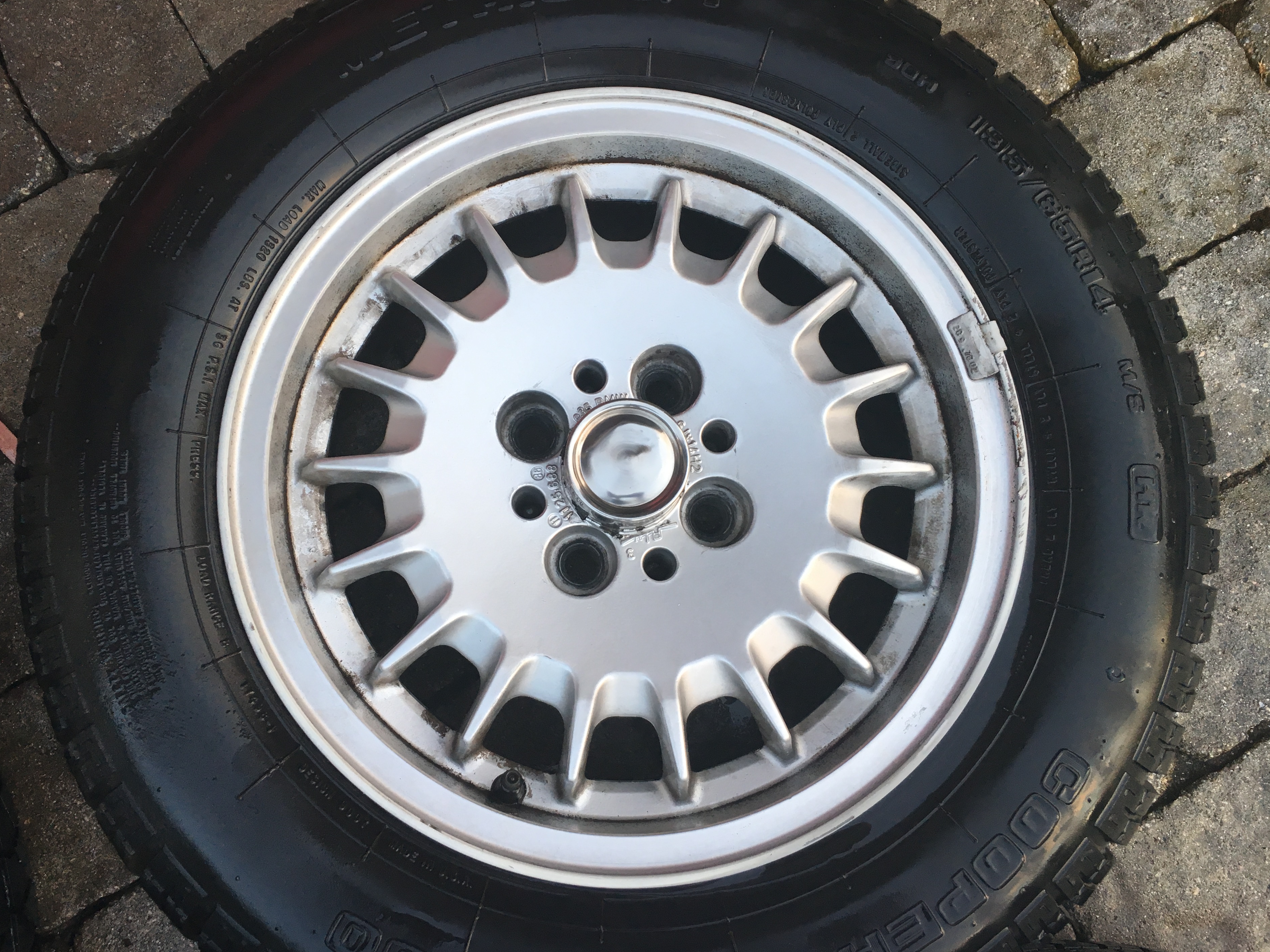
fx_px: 1137
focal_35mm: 31
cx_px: 594
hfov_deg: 58.3
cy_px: 466
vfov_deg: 45.4
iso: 25
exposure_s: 1/40
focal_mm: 4.15
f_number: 2.2
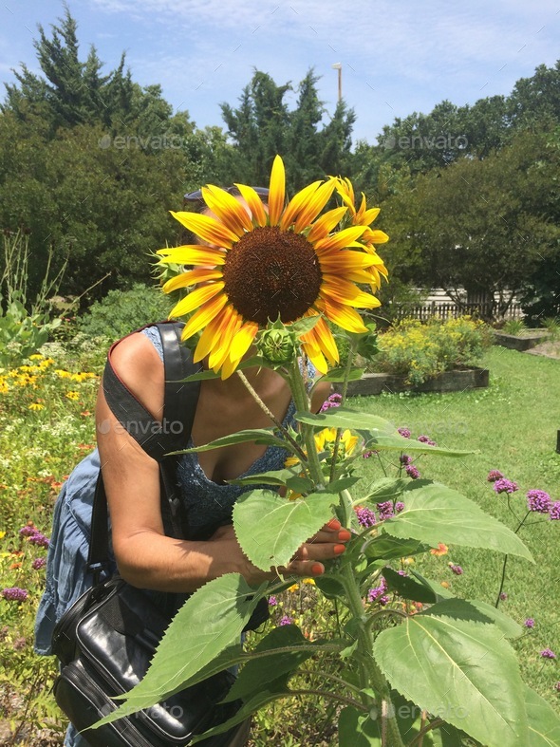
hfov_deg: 48.2
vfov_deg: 61.7
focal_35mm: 29
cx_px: 280
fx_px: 626
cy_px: 374
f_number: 2.2
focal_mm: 4.15
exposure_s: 1/1866
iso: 32
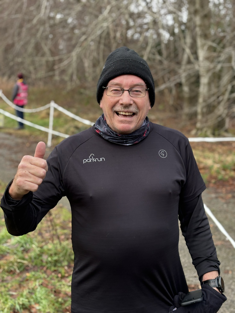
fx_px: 471
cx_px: 118
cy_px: 156
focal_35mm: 52
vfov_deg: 36.8
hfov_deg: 28.0
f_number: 1.6
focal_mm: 5.96
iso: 50
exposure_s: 1/88
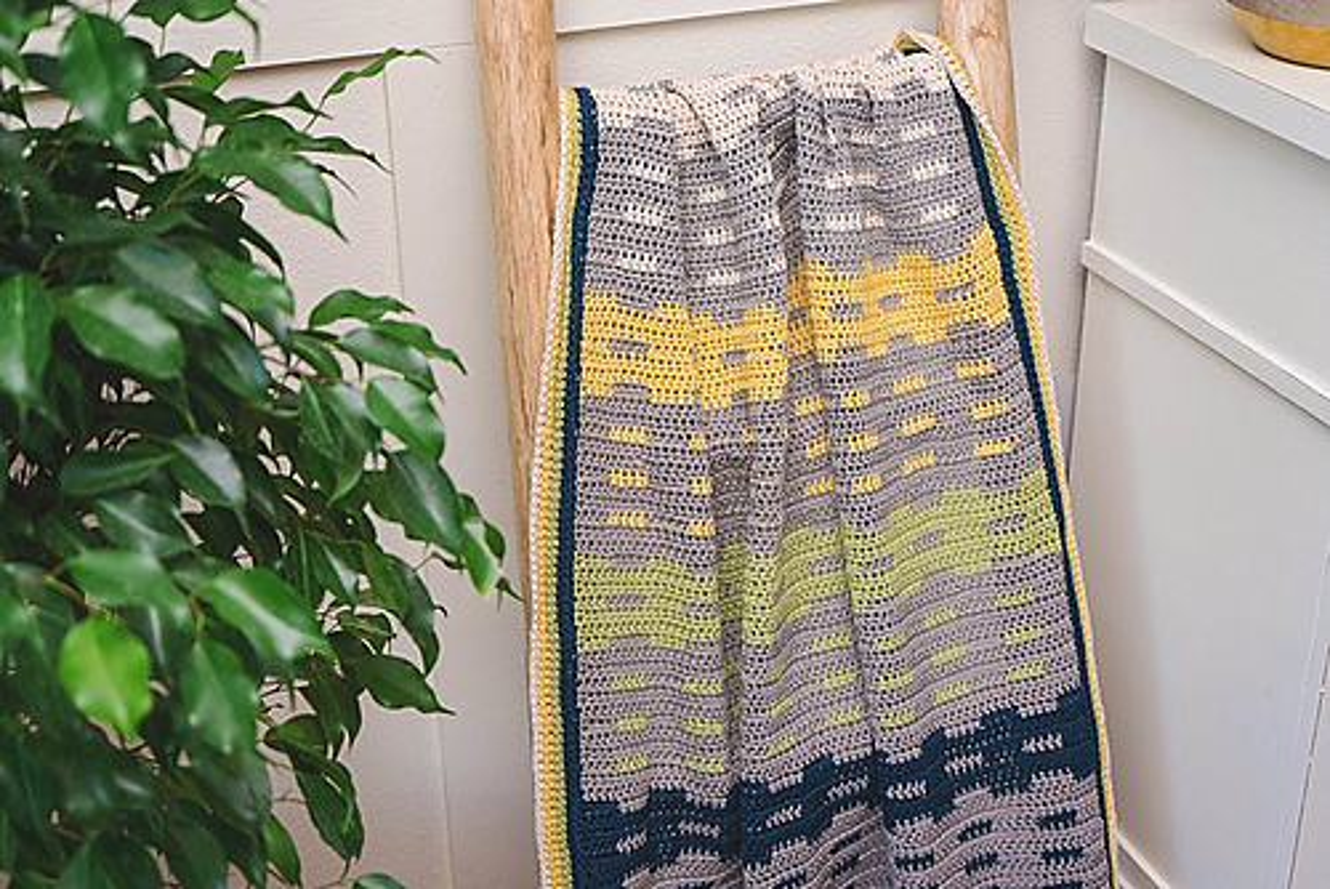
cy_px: 444
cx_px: 665
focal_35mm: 50
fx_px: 1848
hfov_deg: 39.6
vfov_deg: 27.0
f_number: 5.6
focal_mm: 50
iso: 400
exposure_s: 1/125
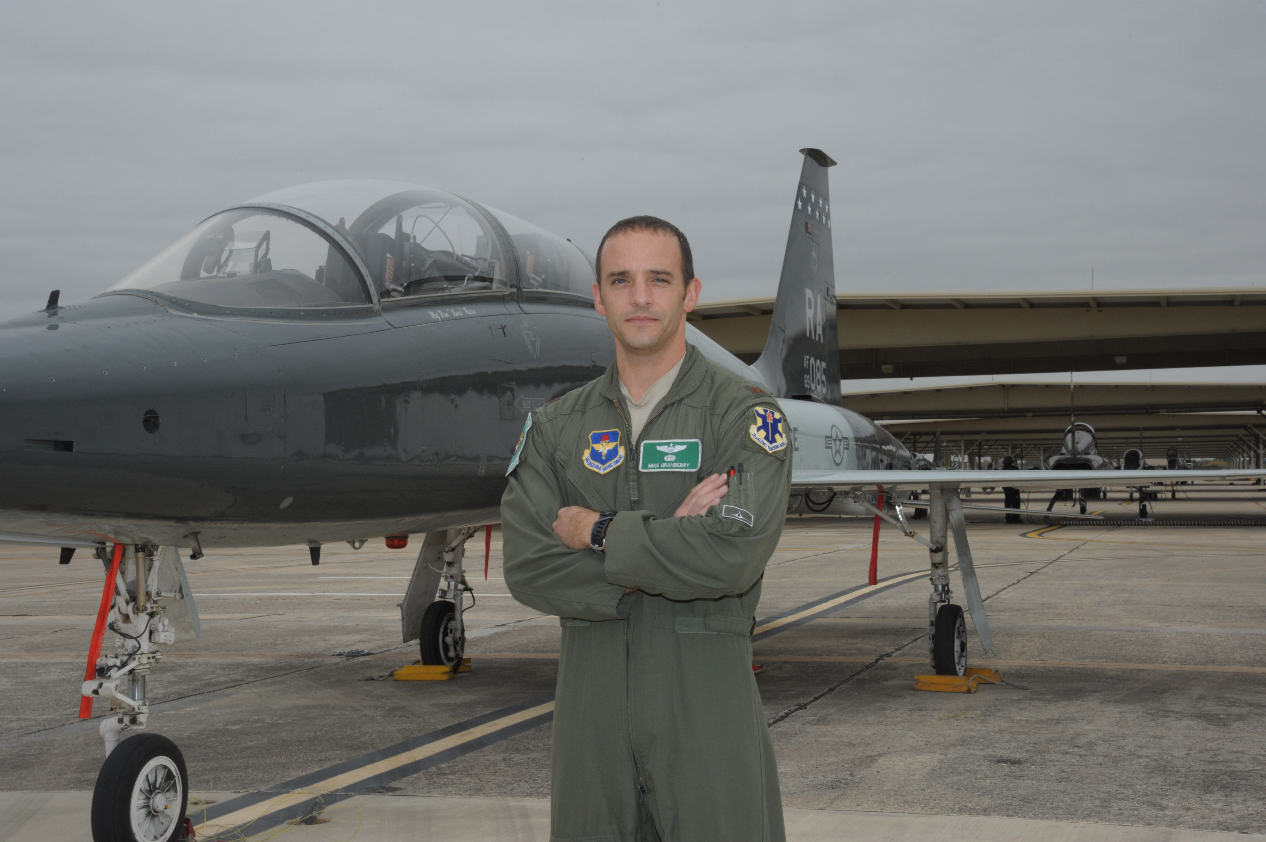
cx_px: 633
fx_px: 1933
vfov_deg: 24.6
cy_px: 421
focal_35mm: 55
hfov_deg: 36.3
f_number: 22
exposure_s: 1/200
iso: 1000
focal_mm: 55
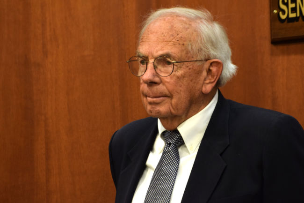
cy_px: 102
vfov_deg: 3.8
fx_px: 3039
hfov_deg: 5.7
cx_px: 152
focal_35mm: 360
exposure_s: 1/50
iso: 1000
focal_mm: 240
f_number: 5.3
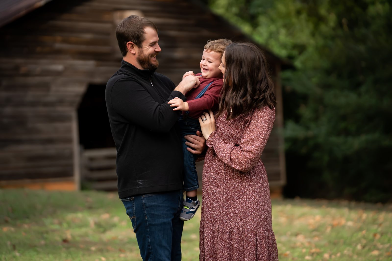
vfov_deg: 10.2
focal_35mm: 134
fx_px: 1459
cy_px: 130
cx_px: 196
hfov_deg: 15.3
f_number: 2.8
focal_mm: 134
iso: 640
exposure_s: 1/2500
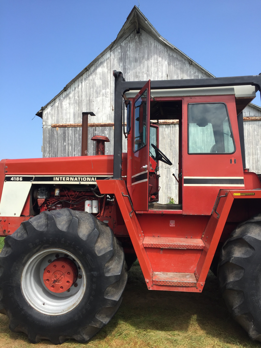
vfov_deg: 61.7
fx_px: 292
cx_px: 130
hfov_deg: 48.2
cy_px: 174
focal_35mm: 29
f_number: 2.2
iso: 32
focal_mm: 4.15
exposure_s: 1/1099
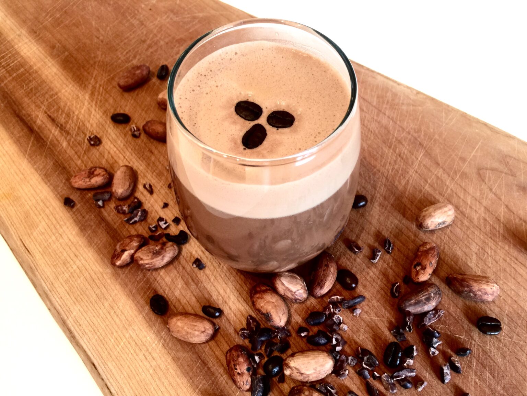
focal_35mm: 29
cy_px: 198
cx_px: 264
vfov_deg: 48.2
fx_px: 442
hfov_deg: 61.7
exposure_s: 1/15
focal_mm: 4.15
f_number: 2.2
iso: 32
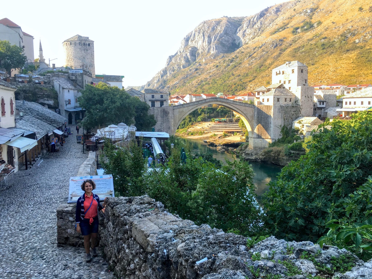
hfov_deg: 61.7
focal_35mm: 29
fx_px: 312
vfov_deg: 48.2
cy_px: 140
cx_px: 186
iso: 25
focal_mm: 4.15
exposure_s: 1/274
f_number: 2.2
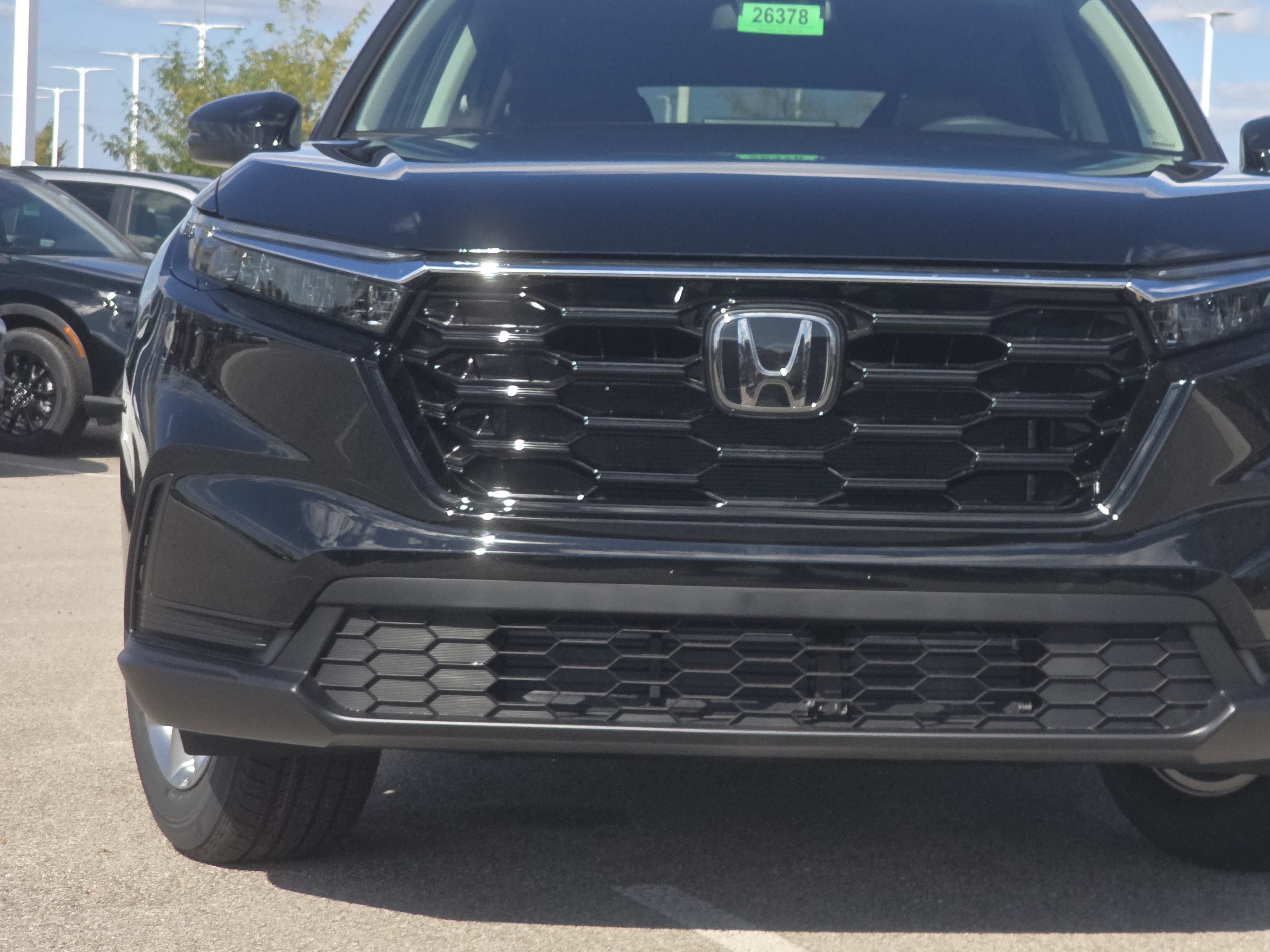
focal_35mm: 86
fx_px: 3155
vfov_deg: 17.2
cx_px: 788
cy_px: 390
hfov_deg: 22.7
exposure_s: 1/1718
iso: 50
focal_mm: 7.9
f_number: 2.4
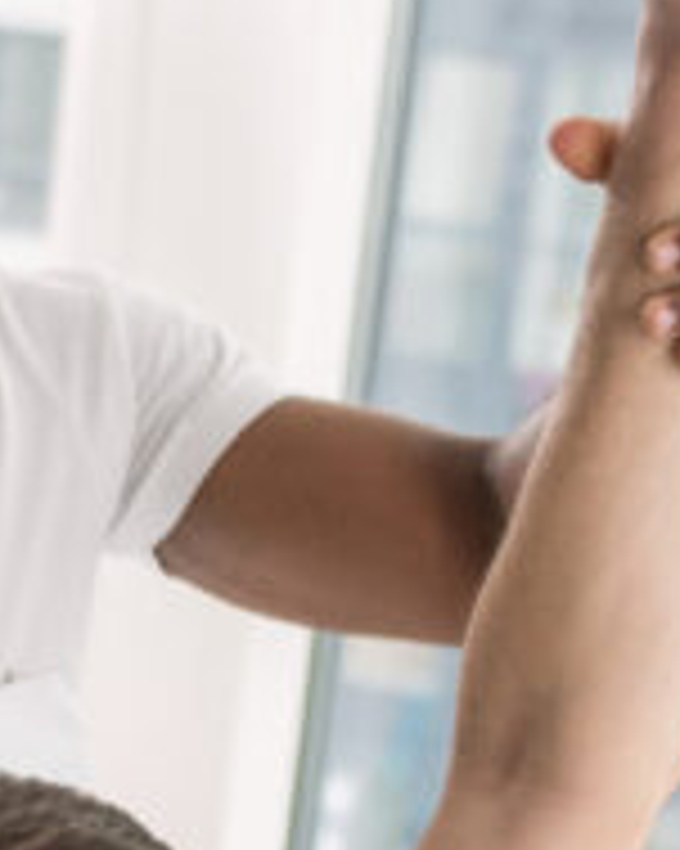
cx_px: 86
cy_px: 1439
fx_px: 4104
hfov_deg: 9.4
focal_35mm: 163
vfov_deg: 11.2
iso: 250
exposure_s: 1/160
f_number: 2.8
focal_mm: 32
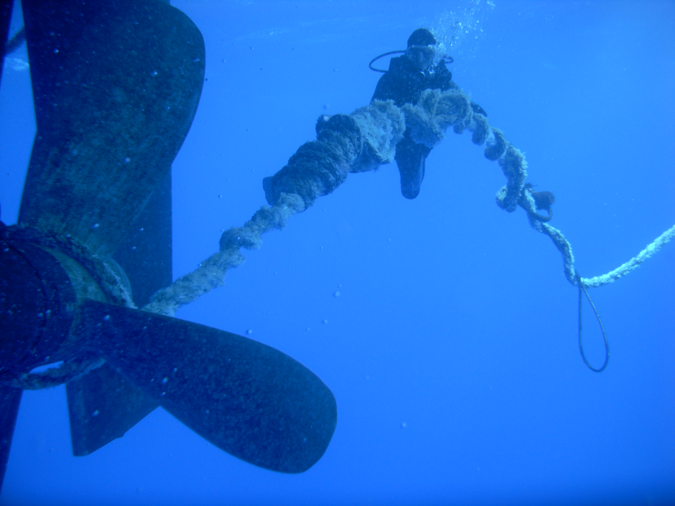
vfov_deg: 37.7
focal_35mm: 38
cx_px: 338
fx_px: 741
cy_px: 253
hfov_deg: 49.0
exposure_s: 1/100
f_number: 3.3
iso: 100
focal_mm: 6.3
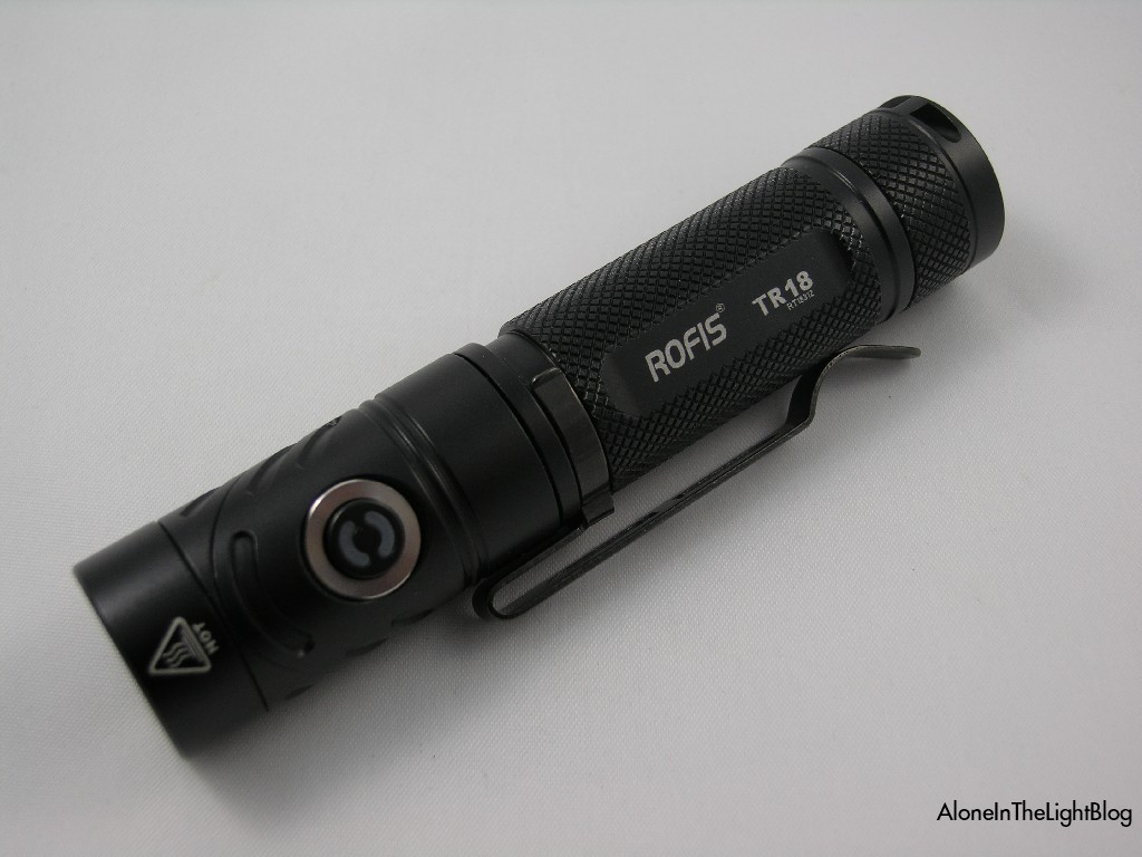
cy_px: 428
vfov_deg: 30.3
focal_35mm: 48
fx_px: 1584
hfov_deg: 39.7
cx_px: 571
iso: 50
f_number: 3.5
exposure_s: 1/40.3
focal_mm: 12.3
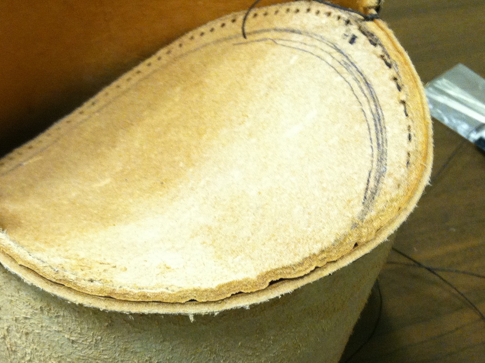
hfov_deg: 31.8
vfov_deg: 24.3
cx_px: 134
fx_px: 840
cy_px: 205
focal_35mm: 60
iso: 160
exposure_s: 1/15
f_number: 2.8
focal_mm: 3.85
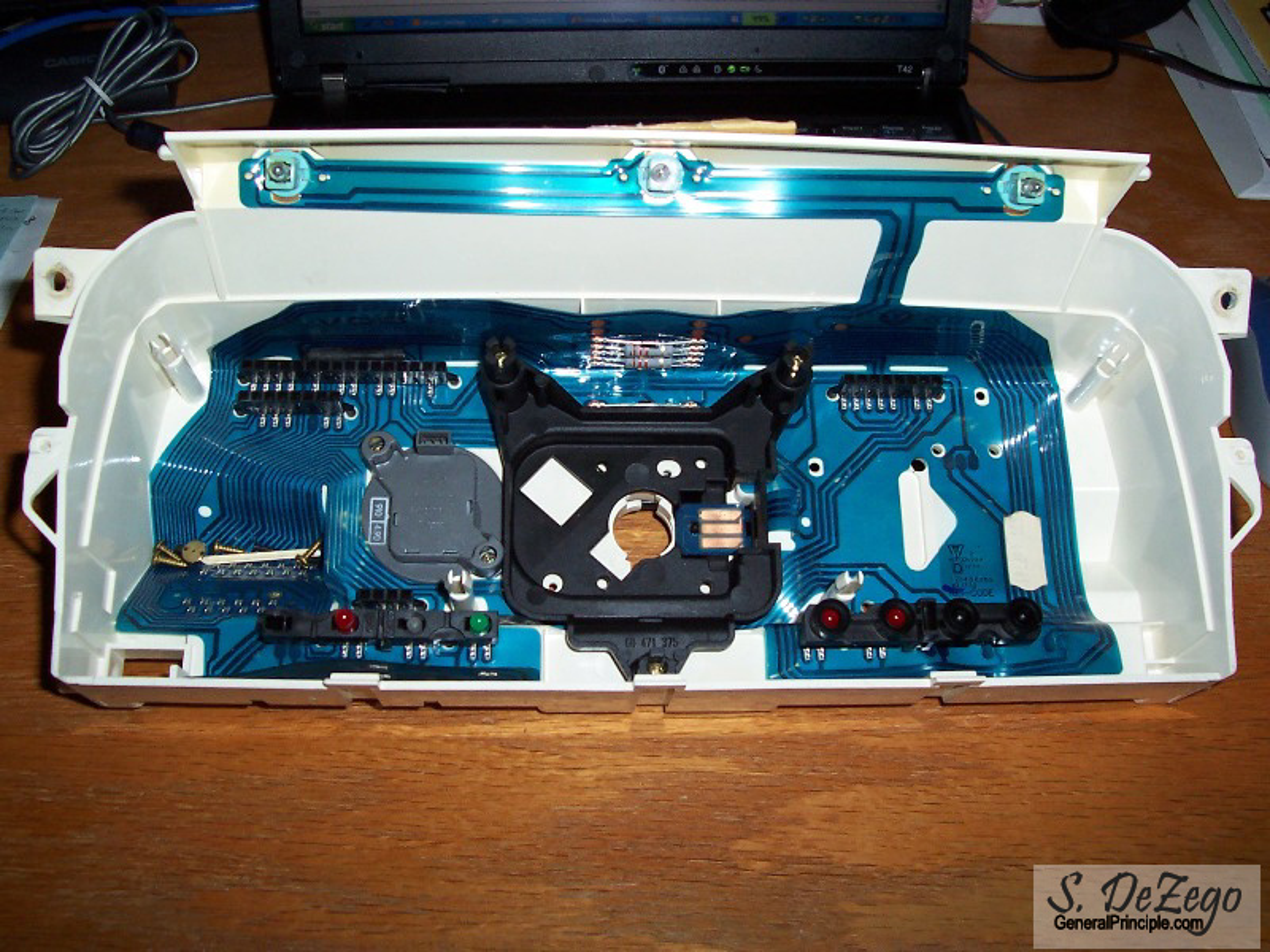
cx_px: 635
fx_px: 1357
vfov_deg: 38.7
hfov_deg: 50.1
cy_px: 476
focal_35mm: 37
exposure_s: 1/60
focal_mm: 5.6
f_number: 2.8
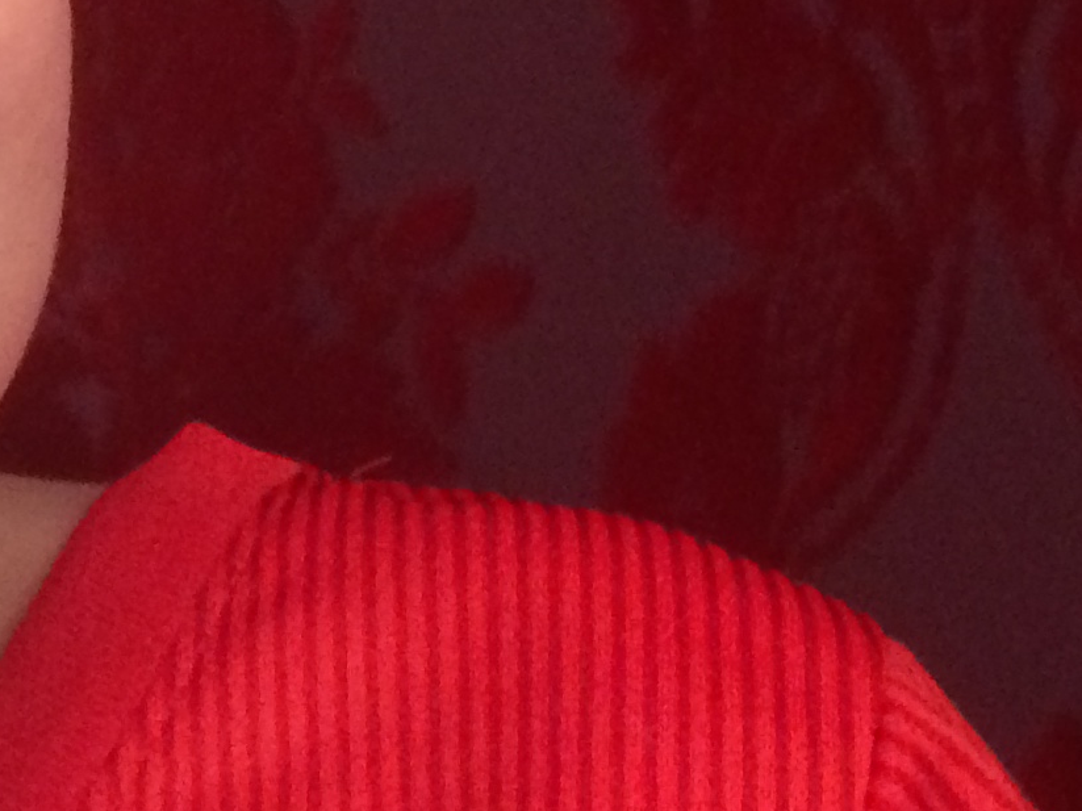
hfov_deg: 15.2
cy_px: 731
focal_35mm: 119
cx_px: -607
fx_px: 3719
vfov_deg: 12.4
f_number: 2.2
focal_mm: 4.12
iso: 320
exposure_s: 1/24
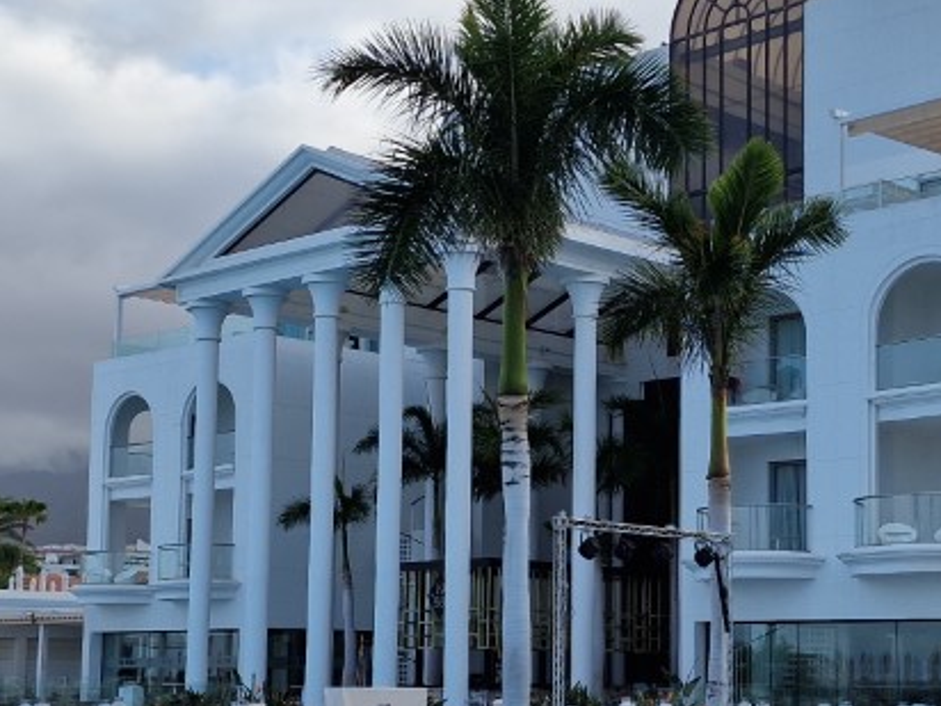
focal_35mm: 67
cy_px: 514
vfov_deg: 21.8
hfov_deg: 28.8
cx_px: 601
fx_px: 1821
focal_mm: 6.4
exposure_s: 1/6135
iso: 50
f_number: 1.8
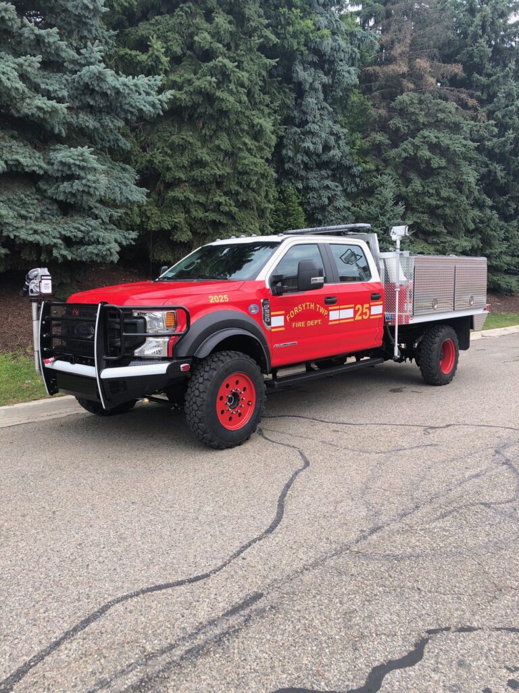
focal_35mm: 28
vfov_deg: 63.4
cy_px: 346
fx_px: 560
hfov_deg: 49.7
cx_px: 260
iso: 20
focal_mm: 3.99
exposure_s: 1/505
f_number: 1.8
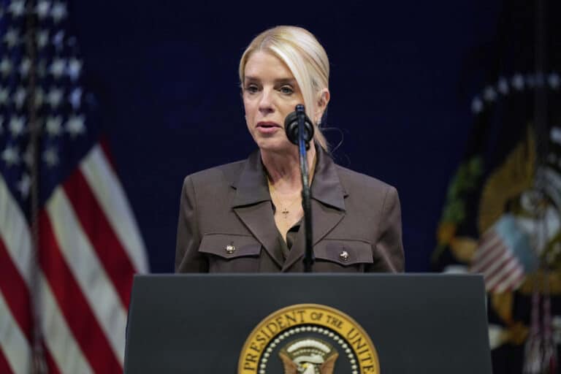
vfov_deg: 3.4
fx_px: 6233
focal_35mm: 400
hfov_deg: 5.2
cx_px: 280
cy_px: 187
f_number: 2.8
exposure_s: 1/640
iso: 1250
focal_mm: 400
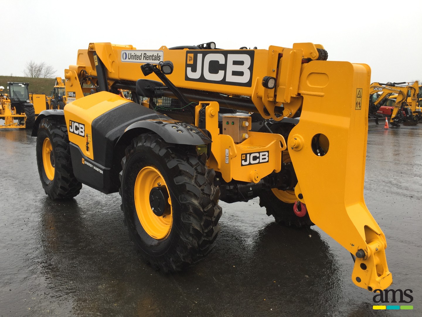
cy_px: 158
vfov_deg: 48.2
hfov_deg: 61.7
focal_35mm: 29
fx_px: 354
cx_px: 211
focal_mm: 4.15
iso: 32
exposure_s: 1/128
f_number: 2.2
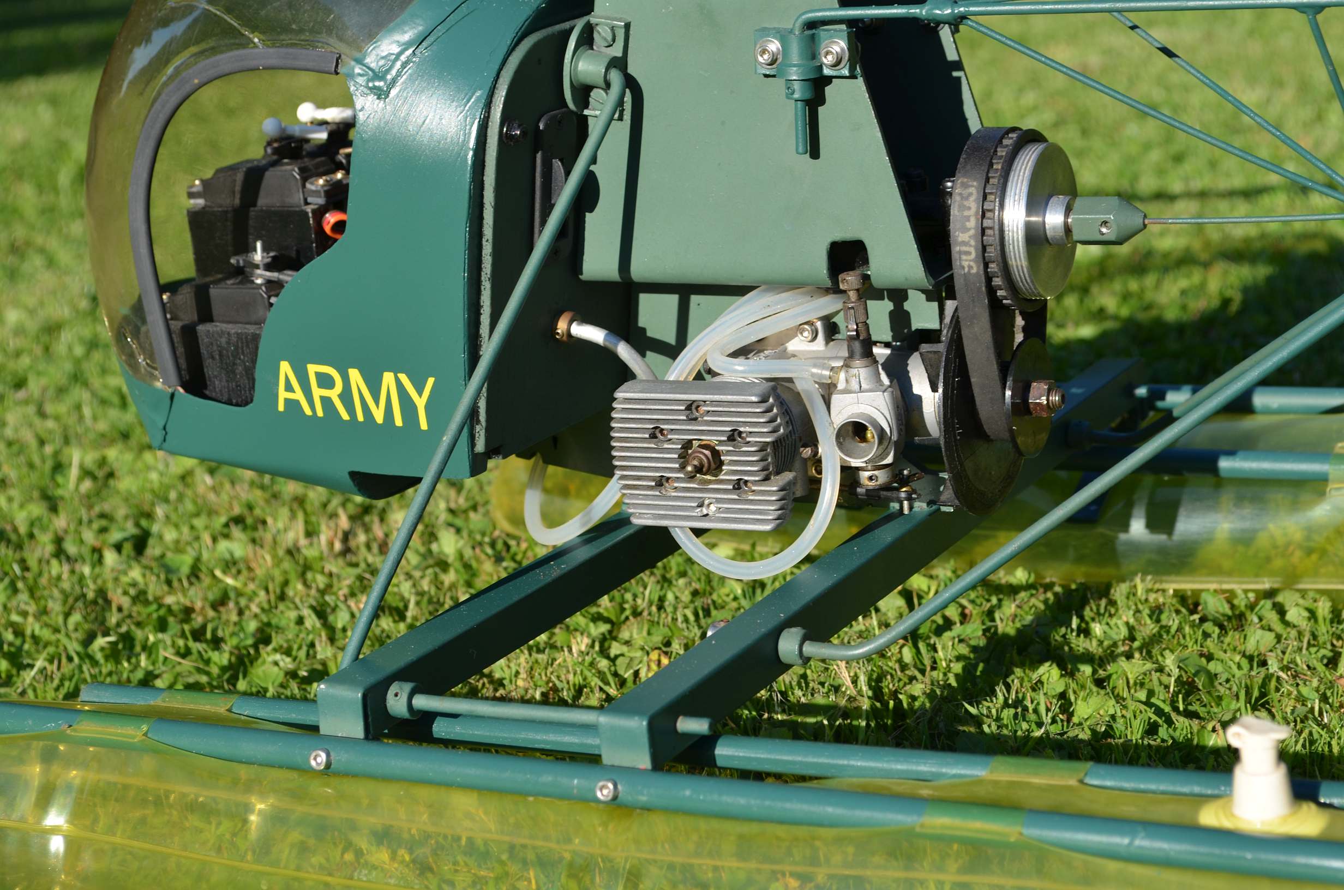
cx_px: 672
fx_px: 2906
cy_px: 445
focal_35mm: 78
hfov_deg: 26.0
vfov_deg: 17.4
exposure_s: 1/160
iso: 100
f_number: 8
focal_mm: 52
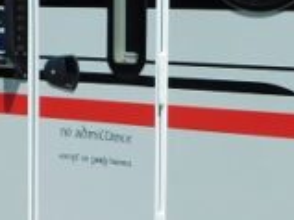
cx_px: 198
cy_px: 89
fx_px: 984
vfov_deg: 12.7
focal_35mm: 116
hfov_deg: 16.9
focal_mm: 4
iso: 125
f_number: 6
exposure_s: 1/500
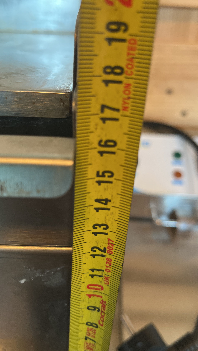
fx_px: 271
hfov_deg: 40.2
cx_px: 102
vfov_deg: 66.1
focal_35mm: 29
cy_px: 175
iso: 250
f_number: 1.6
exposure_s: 1/50
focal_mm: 5.1
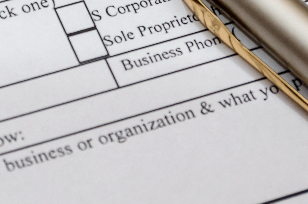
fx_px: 2459
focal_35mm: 288
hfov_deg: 7.2
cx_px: 70
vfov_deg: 4.7
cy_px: -69
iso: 500
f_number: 8
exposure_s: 1/80
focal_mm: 50
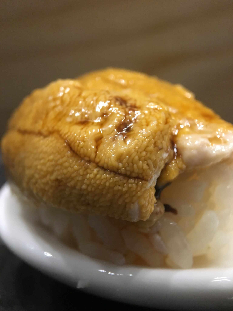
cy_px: 156
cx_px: 116
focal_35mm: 29
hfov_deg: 48.2
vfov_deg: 61.7
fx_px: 260
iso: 200
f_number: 2.2
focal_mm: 4.15
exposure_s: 1/15
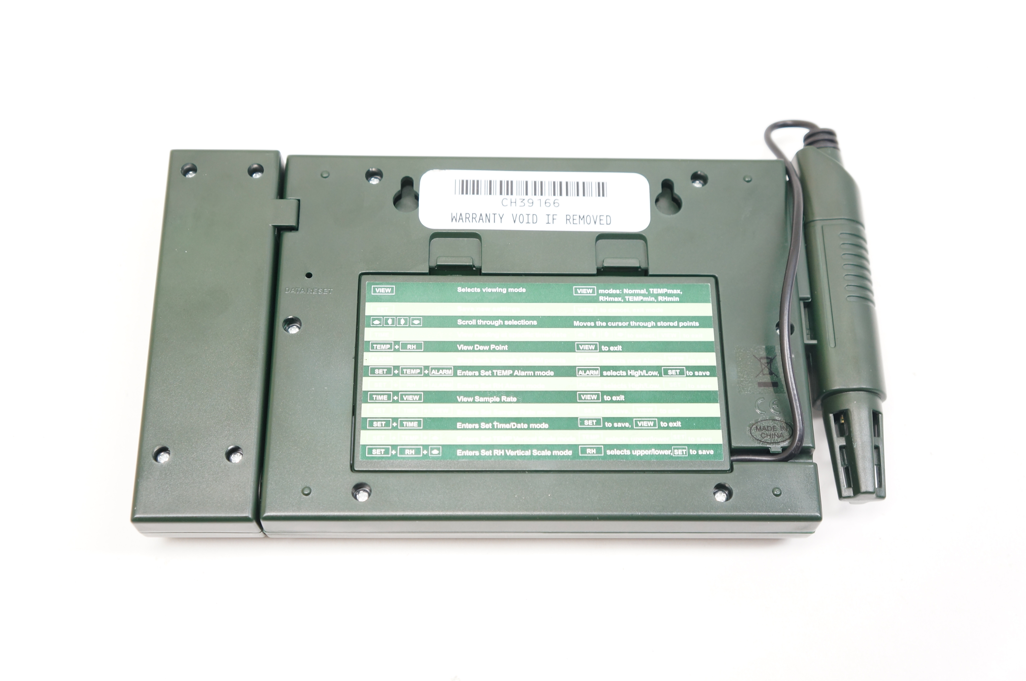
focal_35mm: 42
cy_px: 340
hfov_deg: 46.4
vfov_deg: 31.8
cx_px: 513
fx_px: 1196
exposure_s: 1/50
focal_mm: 28
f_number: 4
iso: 400
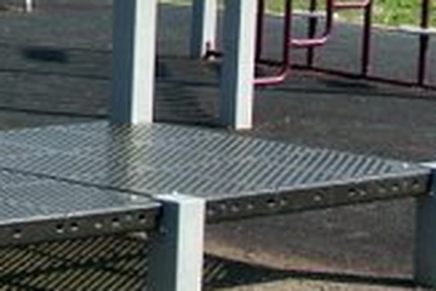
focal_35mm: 192
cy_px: -101
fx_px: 2327
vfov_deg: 7.1
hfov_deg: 10.1
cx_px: -358
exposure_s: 1/500
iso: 100
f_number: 4.5
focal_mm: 14.5
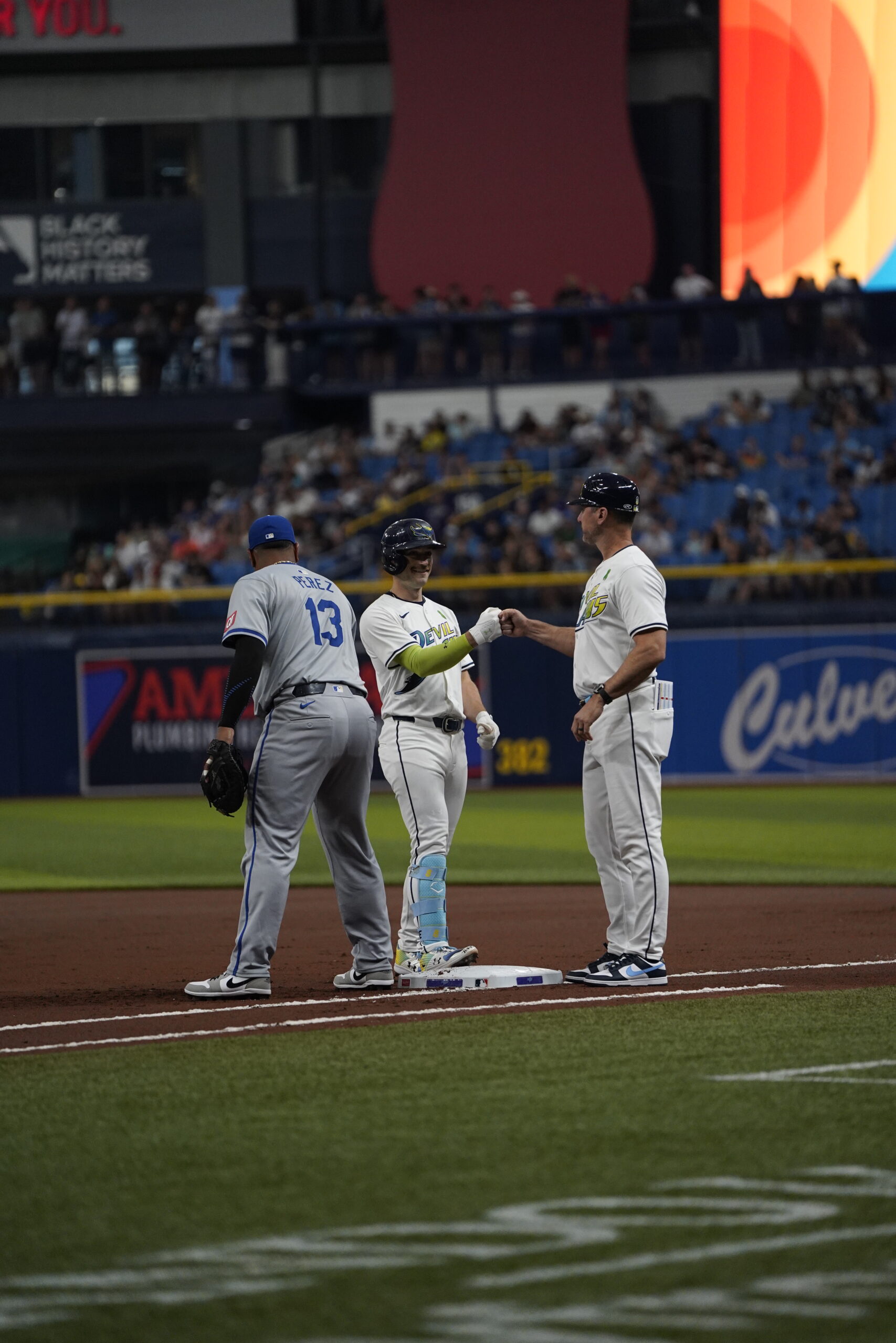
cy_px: 672
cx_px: 448
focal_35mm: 200
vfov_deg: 10.3
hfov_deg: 6.9
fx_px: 7465
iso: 2500
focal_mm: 200
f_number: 2.8
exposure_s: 1/2500
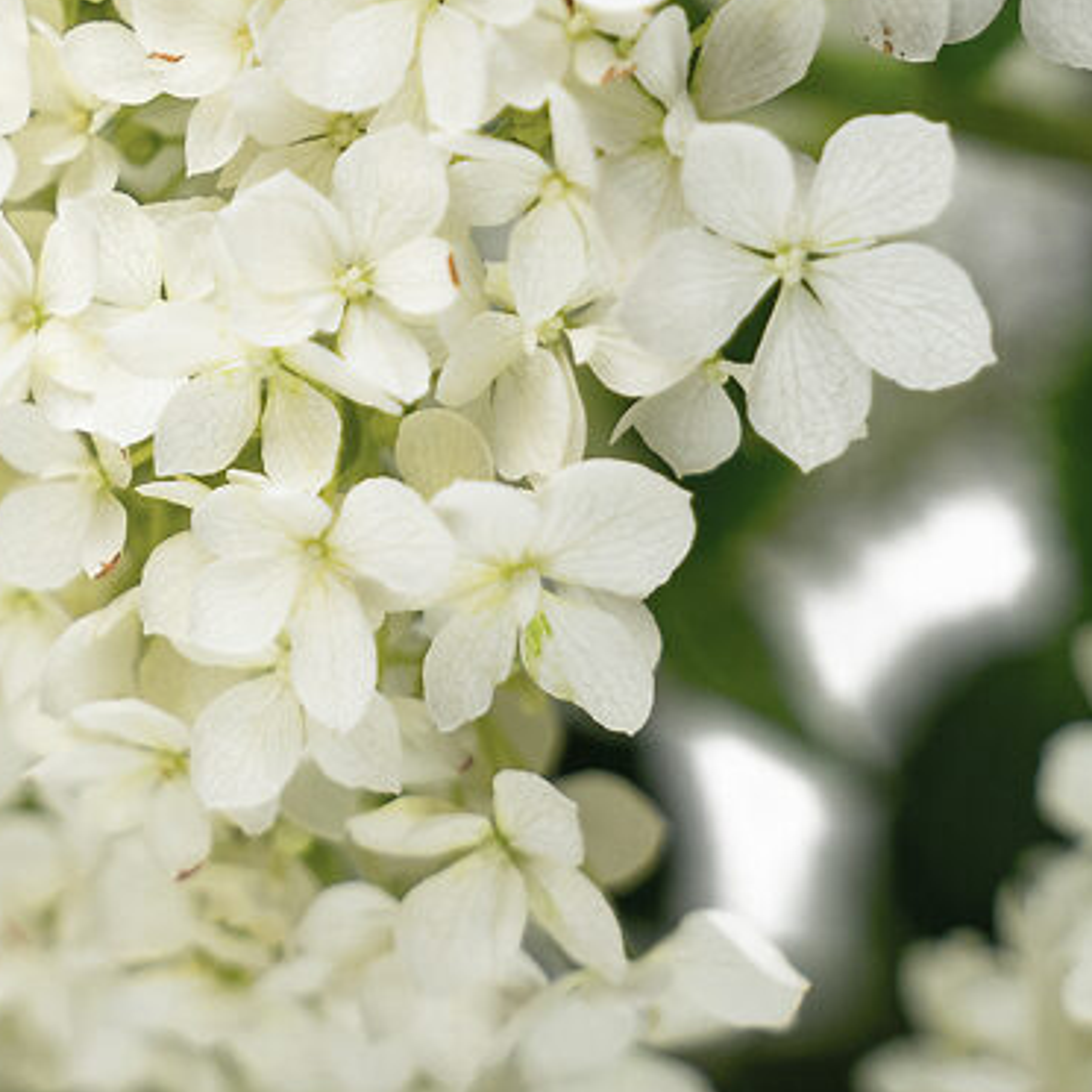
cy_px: 70
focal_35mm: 263
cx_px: 50
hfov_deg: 6.6
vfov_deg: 6.6
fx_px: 9387
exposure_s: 1/250
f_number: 3.5
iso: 400
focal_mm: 75
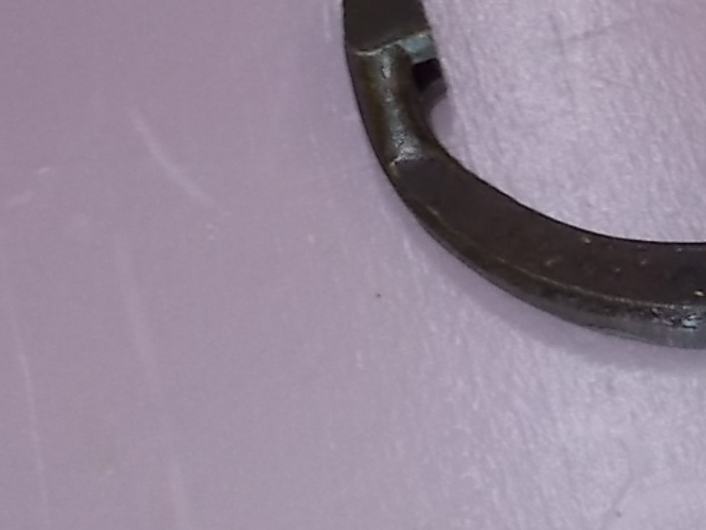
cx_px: 647
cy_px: 159
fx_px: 1734
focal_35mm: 85
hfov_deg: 22.4
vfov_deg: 17.3
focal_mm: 4.6
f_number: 3.2
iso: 200
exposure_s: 1/25
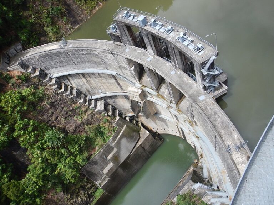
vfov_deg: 49.7
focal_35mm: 28
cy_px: 102
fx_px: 222
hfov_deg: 63.4
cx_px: 137
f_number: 3.9
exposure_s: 1/500
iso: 125
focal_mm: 5
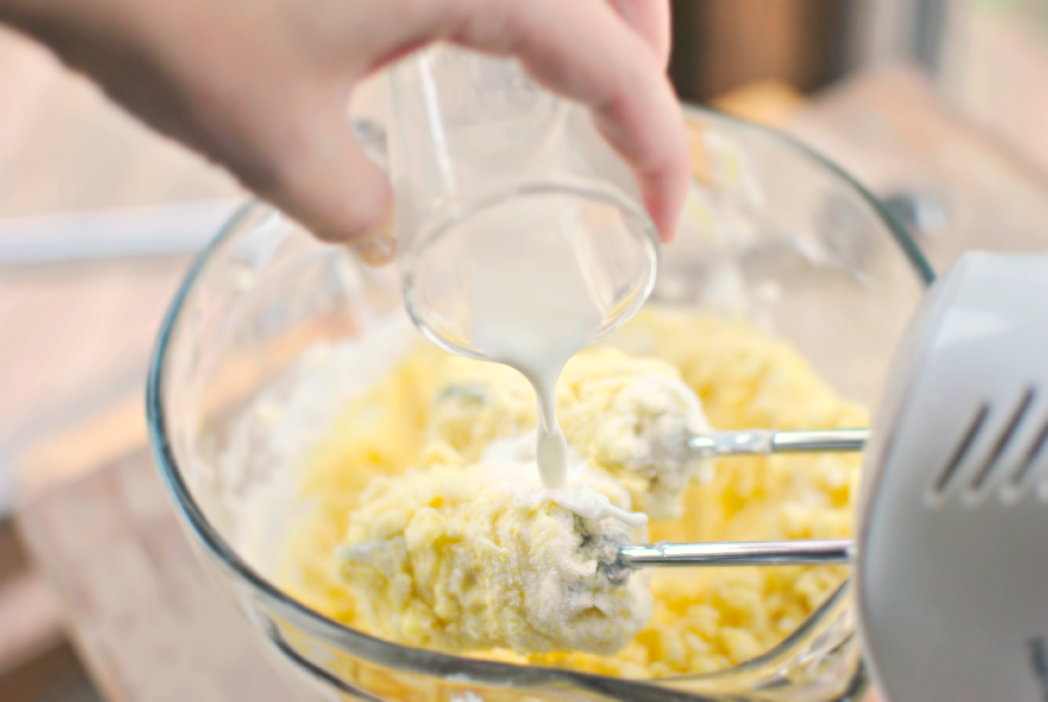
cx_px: 524
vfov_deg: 25.8
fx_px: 1530
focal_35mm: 52
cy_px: 351
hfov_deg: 37.8
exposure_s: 1/1000
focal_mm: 35
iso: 400
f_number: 2
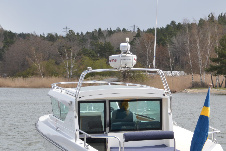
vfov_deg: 7.2
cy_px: 98
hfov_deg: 10.8
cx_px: 149
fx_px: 1199
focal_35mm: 191
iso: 200
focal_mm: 72
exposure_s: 1/500
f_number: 5.6
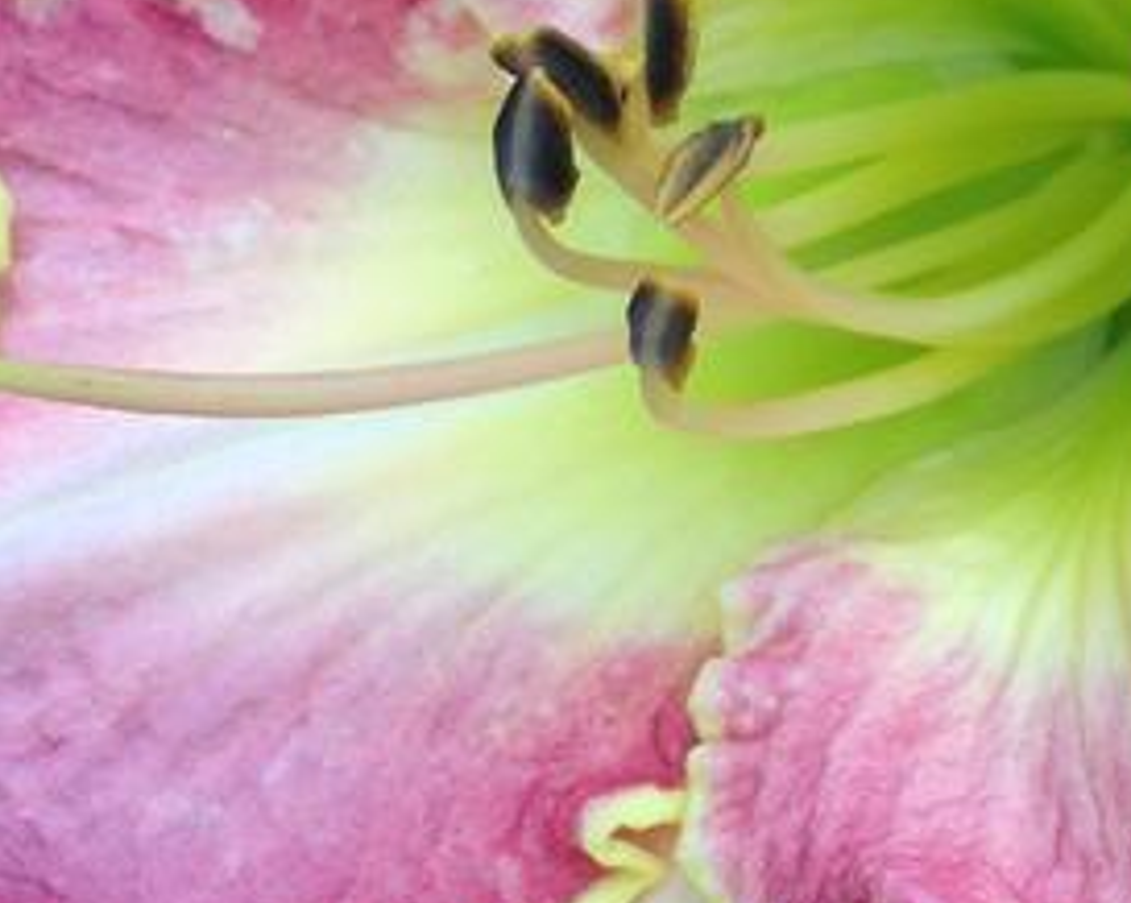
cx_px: 882
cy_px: -17
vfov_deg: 12.9
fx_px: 3947
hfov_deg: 16.2
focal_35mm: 118
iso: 50
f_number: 2.4
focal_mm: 4.12
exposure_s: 1/191
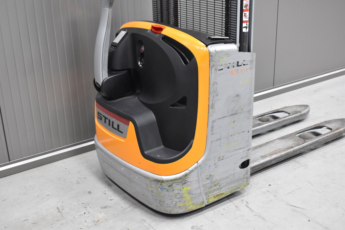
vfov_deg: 28.9
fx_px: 446
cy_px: 115
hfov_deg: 42.3
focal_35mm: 46
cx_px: 172
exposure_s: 1/40
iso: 1600
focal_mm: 31
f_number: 5
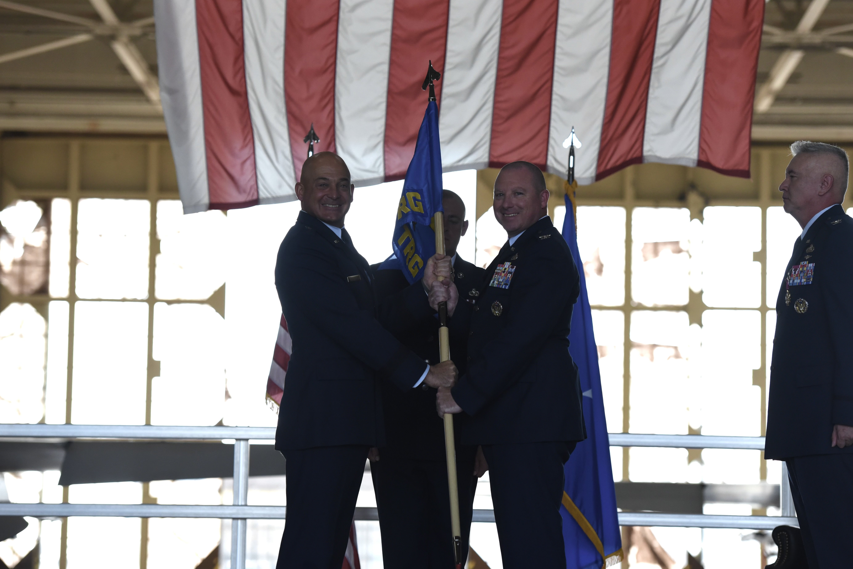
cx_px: 439
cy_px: 283
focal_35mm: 126
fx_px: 2986
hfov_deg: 16.3
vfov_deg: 10.9
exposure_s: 1/4000
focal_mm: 116
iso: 2000
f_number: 3.5
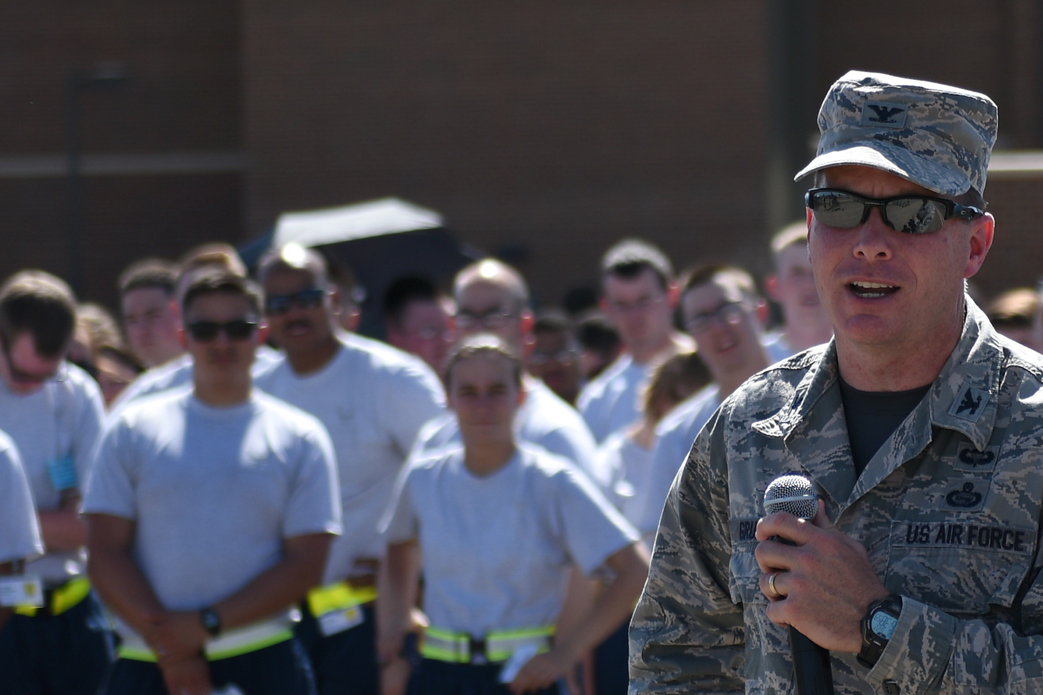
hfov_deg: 30.5
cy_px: 348
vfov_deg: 20.6
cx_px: 522
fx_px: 1912
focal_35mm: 66
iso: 80
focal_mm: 66
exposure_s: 1/1250
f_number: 2.8
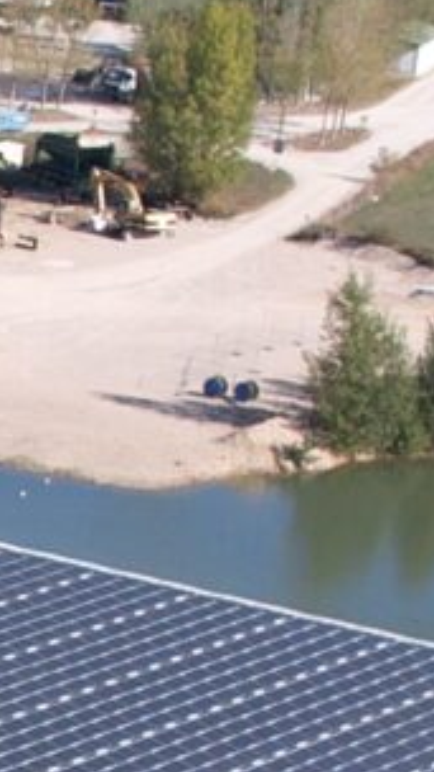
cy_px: 997
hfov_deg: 5.4
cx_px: -1348
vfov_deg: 10.9
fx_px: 3969
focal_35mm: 194
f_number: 2.8
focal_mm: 8.38
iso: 100
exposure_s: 1/320
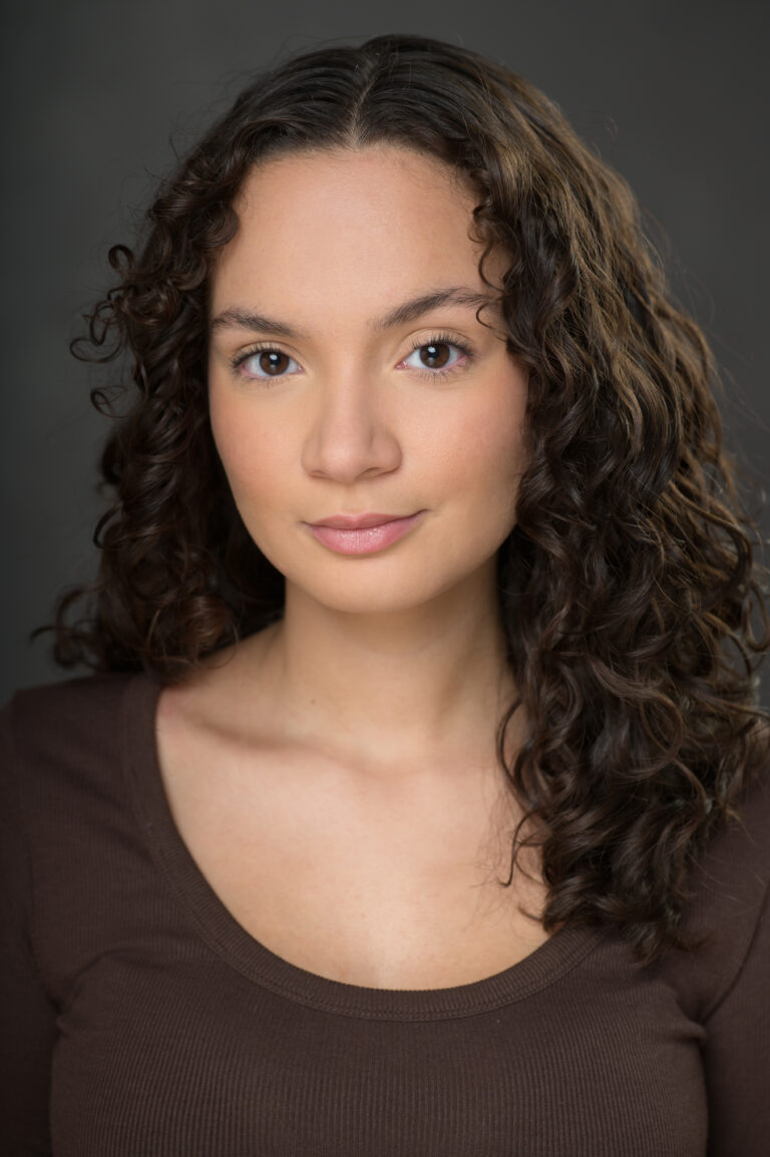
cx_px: 385
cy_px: 578
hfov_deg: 13.0
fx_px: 3373
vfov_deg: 19.5
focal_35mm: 105
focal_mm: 105
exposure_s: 1/200
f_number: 8
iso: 100
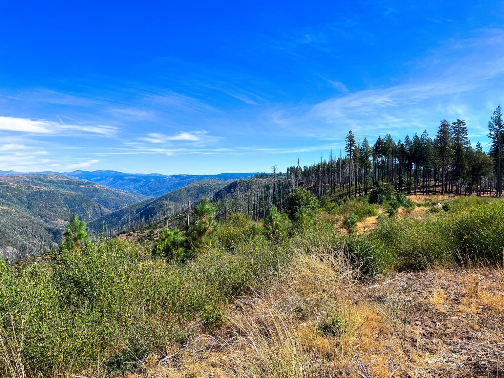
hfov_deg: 67.3
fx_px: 379
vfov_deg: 53.1
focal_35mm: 26
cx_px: 252
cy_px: 189
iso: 50
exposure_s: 1/4000
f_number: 1.5
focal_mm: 5.7
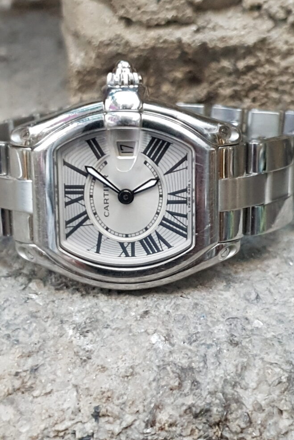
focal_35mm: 28
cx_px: 136
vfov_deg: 65.5
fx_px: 343
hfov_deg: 46.3
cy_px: 213
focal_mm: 4.3
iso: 320
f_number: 1.5
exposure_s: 1/50
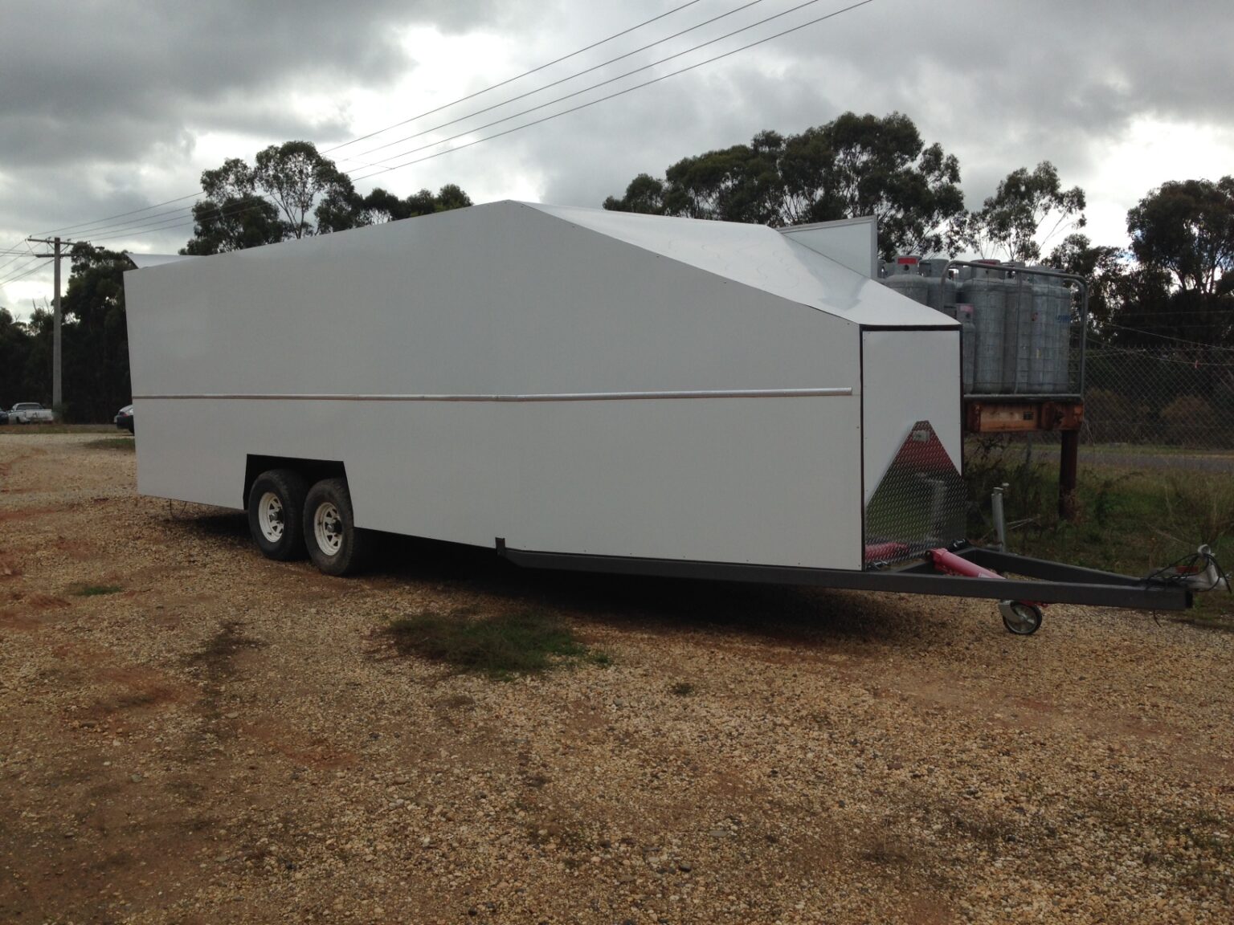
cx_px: 617
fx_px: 1176
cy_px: 462
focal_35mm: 33
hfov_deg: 55.4
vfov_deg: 42.9
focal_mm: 4.12
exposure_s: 1/1205
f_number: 2.4
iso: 50
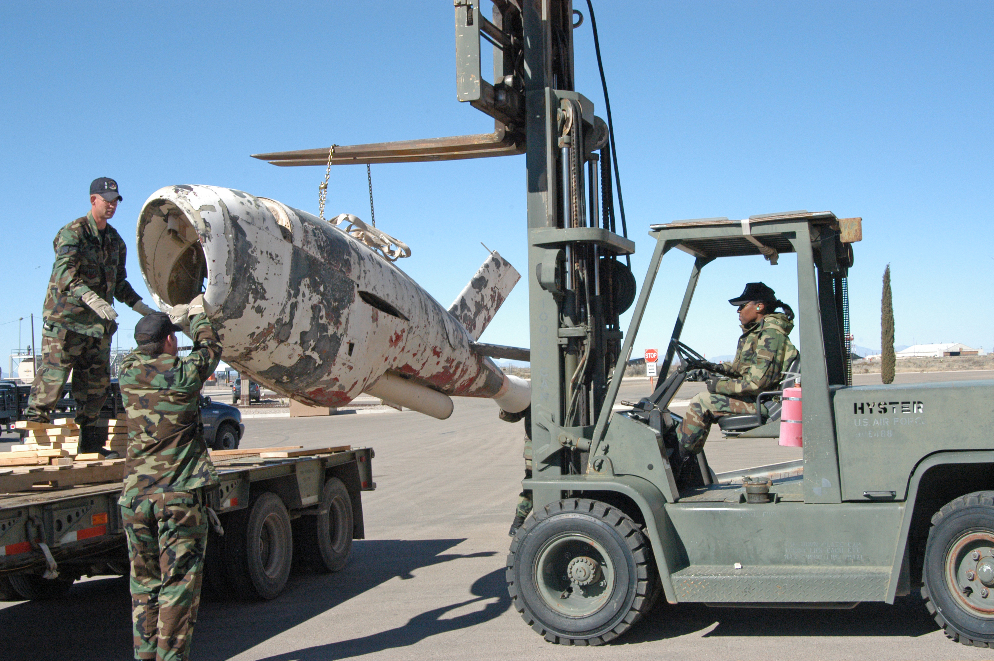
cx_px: 497
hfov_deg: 46.4
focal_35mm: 42
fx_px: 1159
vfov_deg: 31.8
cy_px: 330
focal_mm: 28
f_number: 14
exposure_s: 1/750
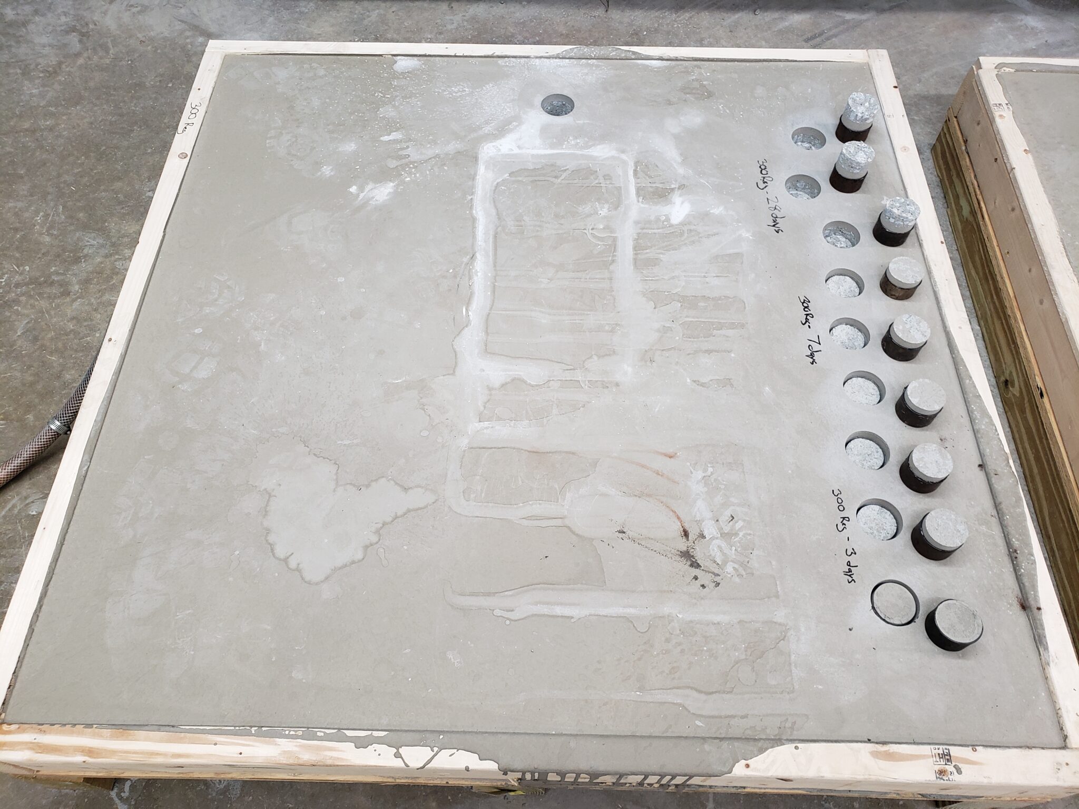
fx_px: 810
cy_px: 404
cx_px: 540
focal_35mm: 26
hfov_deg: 67.3
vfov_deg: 53.1
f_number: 2.4
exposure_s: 1/60
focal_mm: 4.3
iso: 160
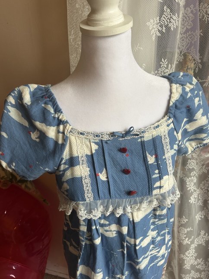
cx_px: 104
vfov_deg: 67.3
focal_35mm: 26
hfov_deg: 53.1
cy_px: 140
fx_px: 209
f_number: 1.5
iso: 100
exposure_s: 1/60
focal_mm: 5.7
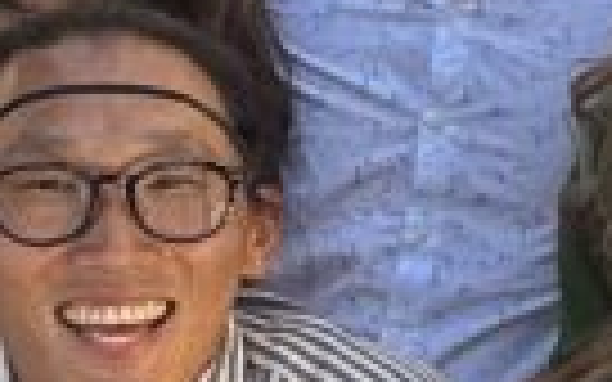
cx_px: 1796
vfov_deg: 6.8
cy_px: 229
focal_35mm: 192
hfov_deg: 9.0
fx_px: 3202
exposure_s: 1/276
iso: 80
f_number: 1.78
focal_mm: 6.86
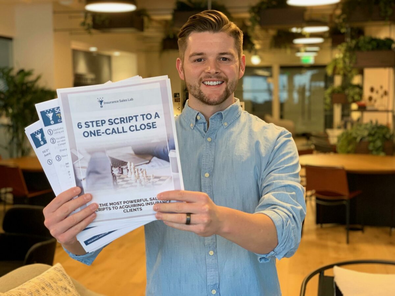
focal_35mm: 52
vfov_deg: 28.0
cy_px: 148
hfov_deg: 36.8
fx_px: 593
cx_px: 198
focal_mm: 6
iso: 80
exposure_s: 1/60
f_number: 2.4
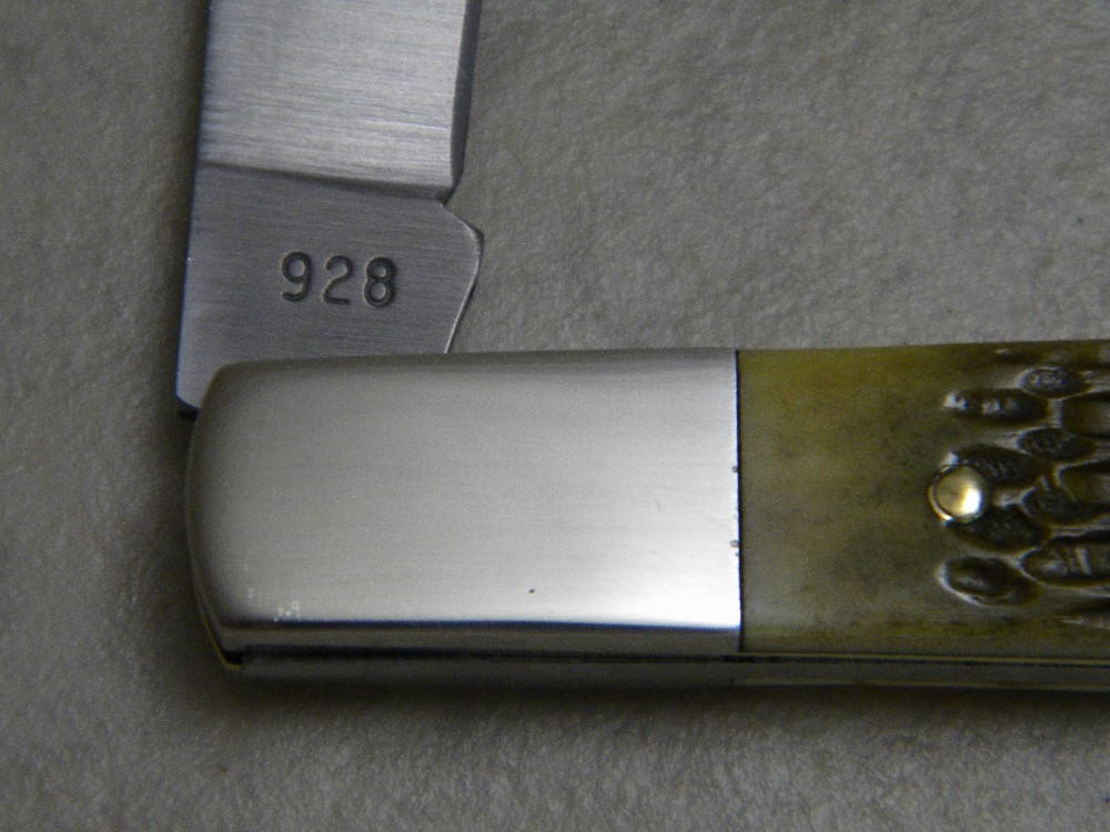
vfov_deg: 8.1
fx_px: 5868
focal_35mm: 183
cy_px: 416
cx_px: 555
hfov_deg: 10.8
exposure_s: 1/60
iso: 377
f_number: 5.2
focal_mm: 33.1
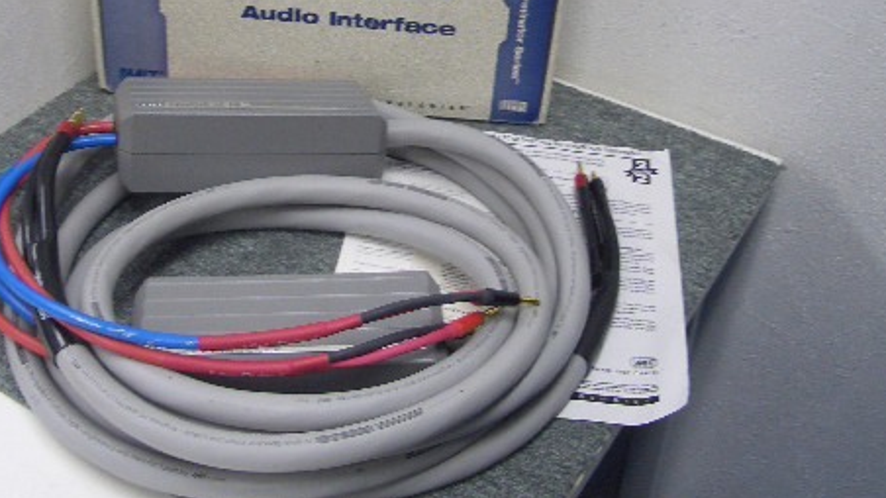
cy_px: 55
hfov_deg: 38.4
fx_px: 1268
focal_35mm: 54
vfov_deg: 21.7
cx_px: 382
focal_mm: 5.8
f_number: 2.6
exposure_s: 1/30
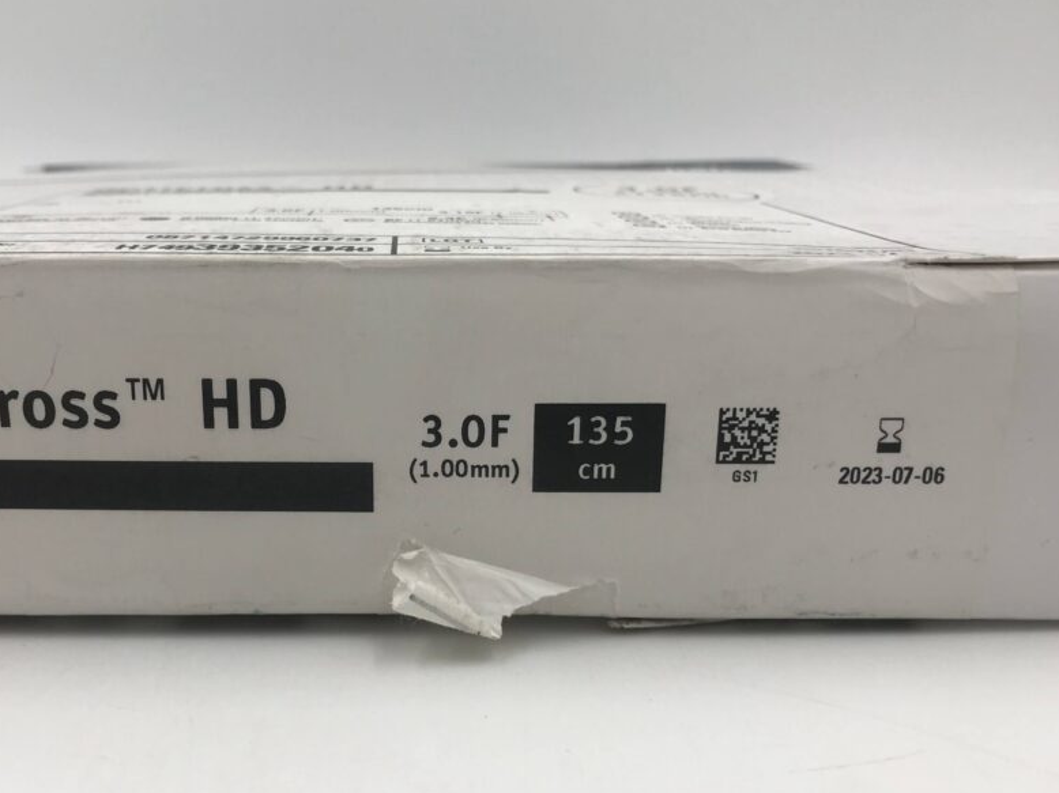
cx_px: 388
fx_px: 1101
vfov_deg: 39.6
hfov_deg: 50.8
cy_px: 438
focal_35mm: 36
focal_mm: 3.99
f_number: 1.8
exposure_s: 1/163
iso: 20
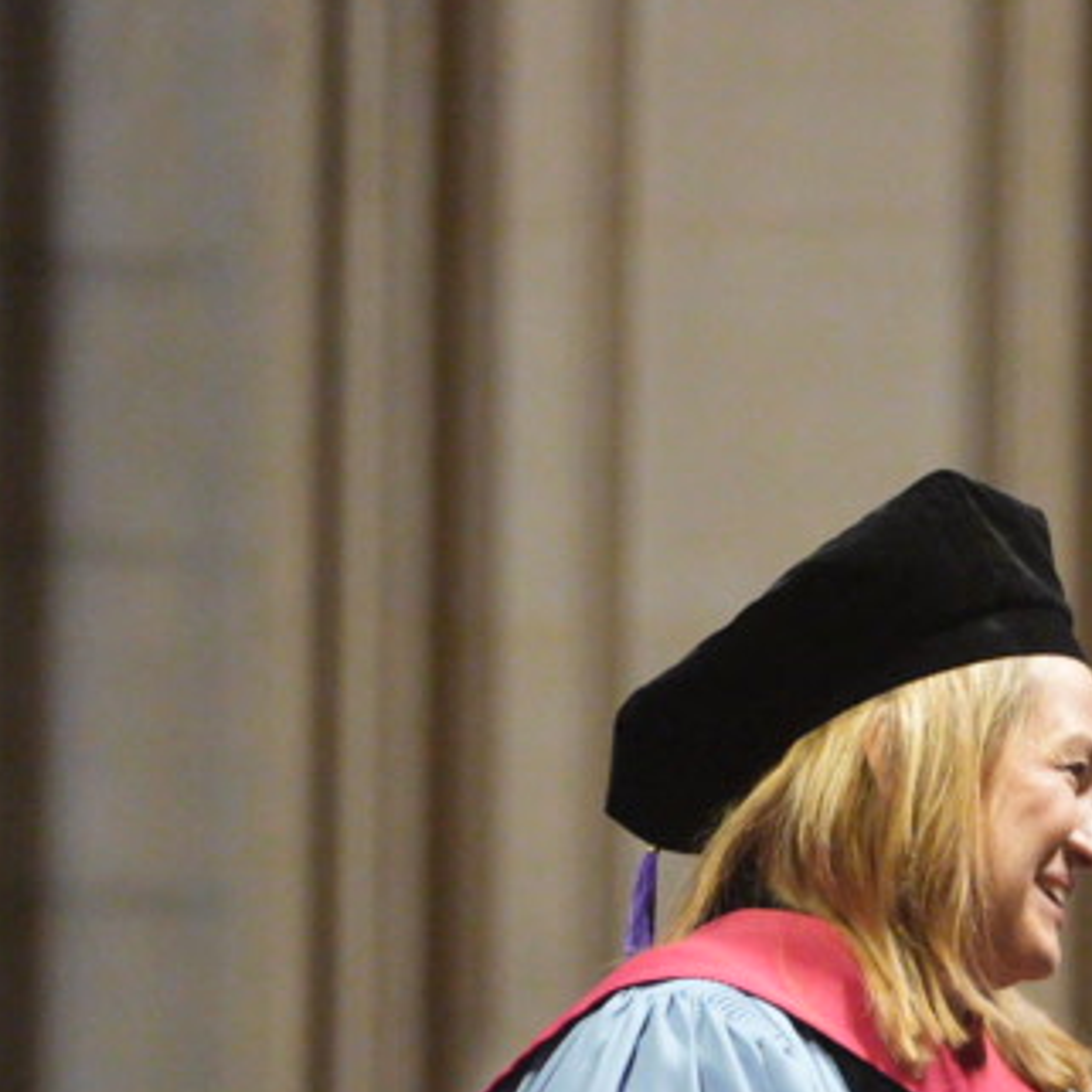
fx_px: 30587
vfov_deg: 2.0
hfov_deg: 2.0
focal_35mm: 857
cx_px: 1021
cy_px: 1004
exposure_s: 1/320
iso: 6400
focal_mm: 200
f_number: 2.8
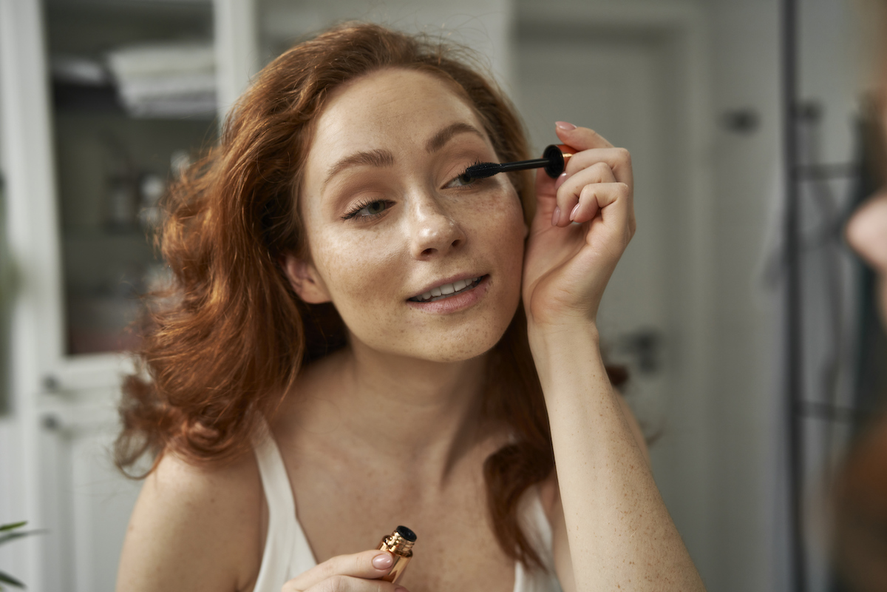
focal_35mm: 50
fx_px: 1232
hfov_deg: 39.6
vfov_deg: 27.0
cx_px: 444
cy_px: 296
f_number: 2.2
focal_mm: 50
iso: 200
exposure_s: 1/100
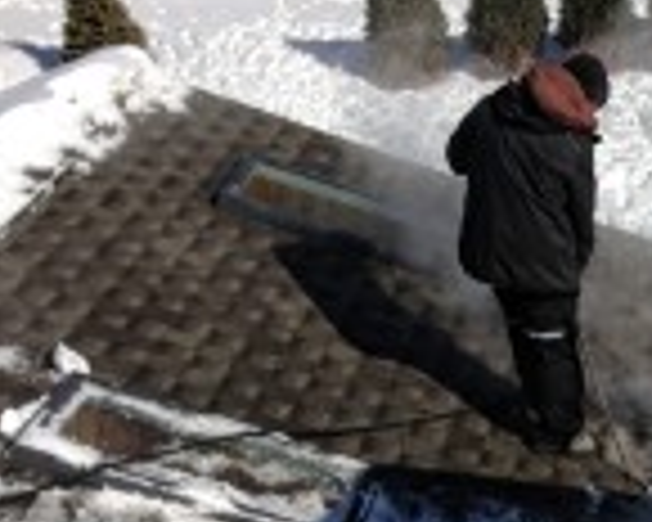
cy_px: 576
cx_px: 594
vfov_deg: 16.7
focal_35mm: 89
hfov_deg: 21.0
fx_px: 1717
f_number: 2.4
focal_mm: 4.12
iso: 50
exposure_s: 1/2710
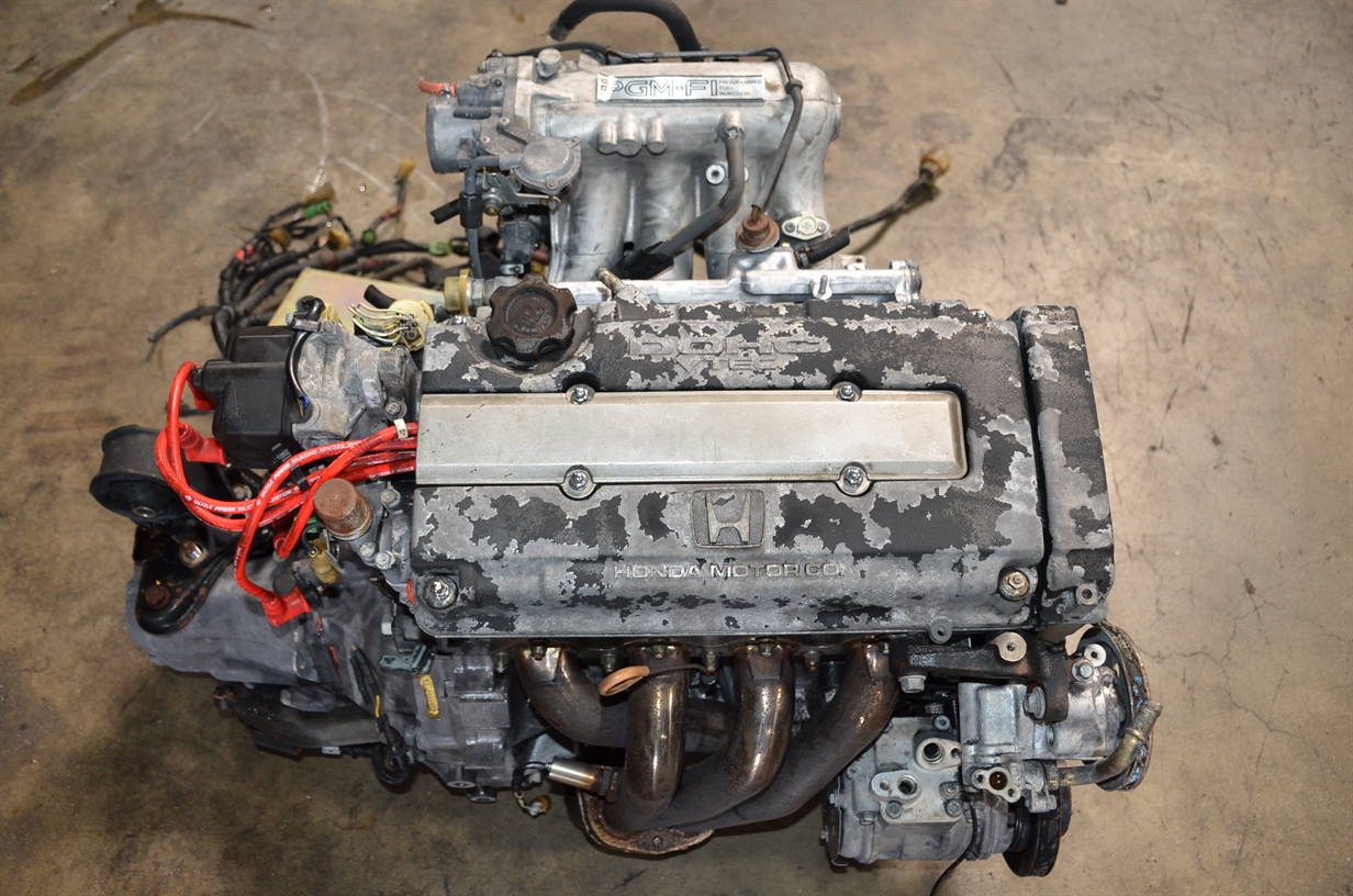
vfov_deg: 43.4
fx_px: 1125
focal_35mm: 30
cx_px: 676
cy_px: 448
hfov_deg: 62.0
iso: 800
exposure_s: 1/60
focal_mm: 20
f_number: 3.5
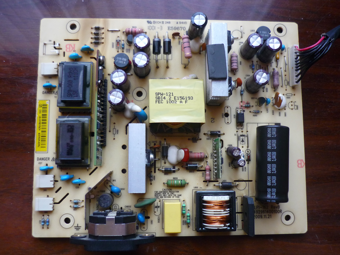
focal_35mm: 33
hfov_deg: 55.4
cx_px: 170
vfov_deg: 42.9
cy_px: 128
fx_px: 324
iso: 250
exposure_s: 1/30
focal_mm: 5.5
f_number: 2.8
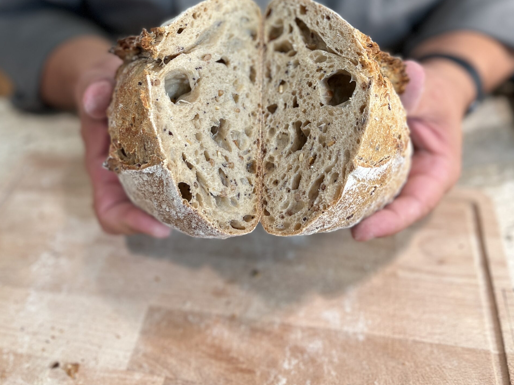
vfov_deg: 39.4
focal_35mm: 35
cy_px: 89
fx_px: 520
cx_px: 257
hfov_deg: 52.6
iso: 100
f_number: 1.5
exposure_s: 1/100
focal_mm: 5.7
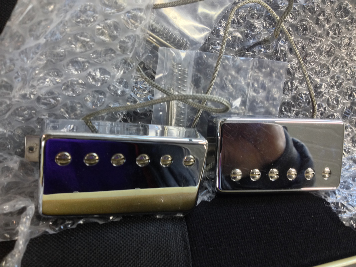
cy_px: 134
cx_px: 178
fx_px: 360
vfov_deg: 40.7
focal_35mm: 35
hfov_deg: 52.6
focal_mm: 4.28
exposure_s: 1/20
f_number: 2.4
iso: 125
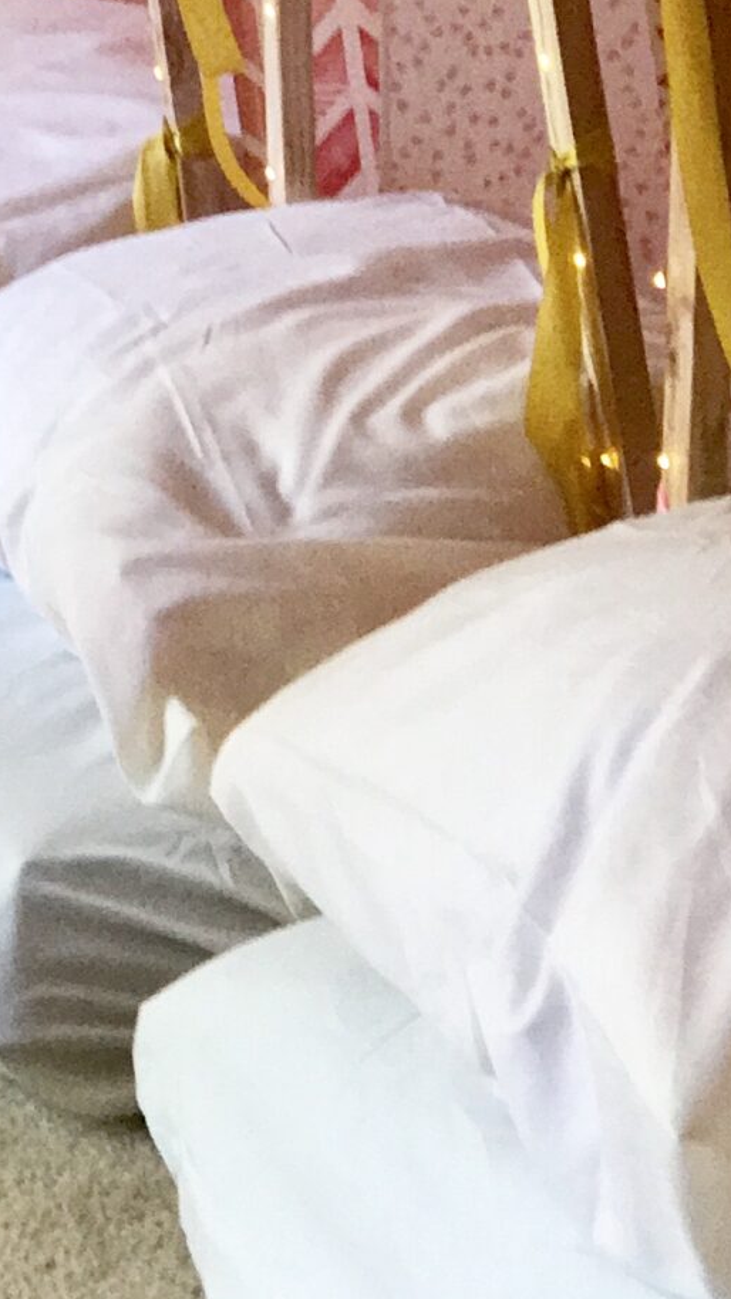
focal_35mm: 174
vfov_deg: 12.3
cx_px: -128
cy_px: 355
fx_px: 5997
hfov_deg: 6.9
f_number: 2.8
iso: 160
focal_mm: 6.6
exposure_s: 1/60
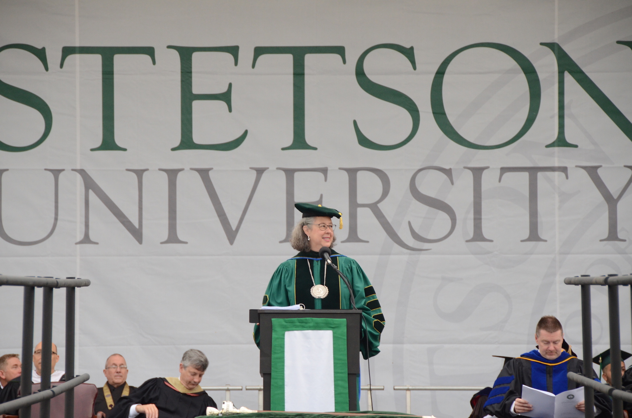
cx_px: 316
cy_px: 209
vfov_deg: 7.0
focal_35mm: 195
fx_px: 3416
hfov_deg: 10.6
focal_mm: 130
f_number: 5.6
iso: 1000
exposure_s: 1/160
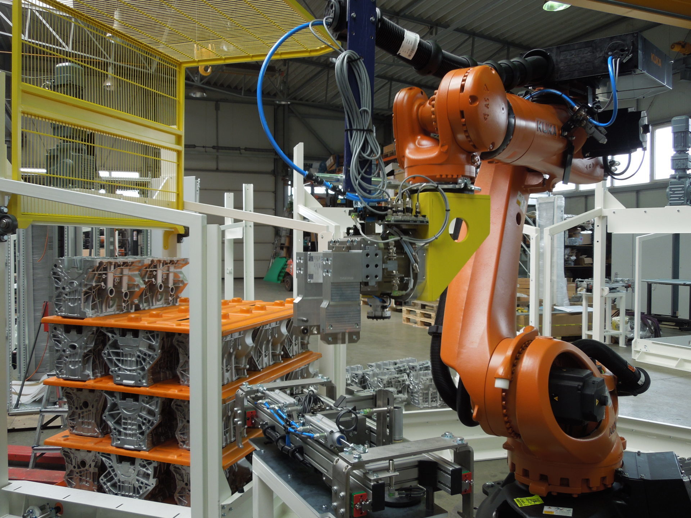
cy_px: 259
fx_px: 619
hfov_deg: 58.4
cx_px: 346
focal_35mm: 31
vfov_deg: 45.4
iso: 100
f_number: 3.6
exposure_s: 1/50
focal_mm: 5.6
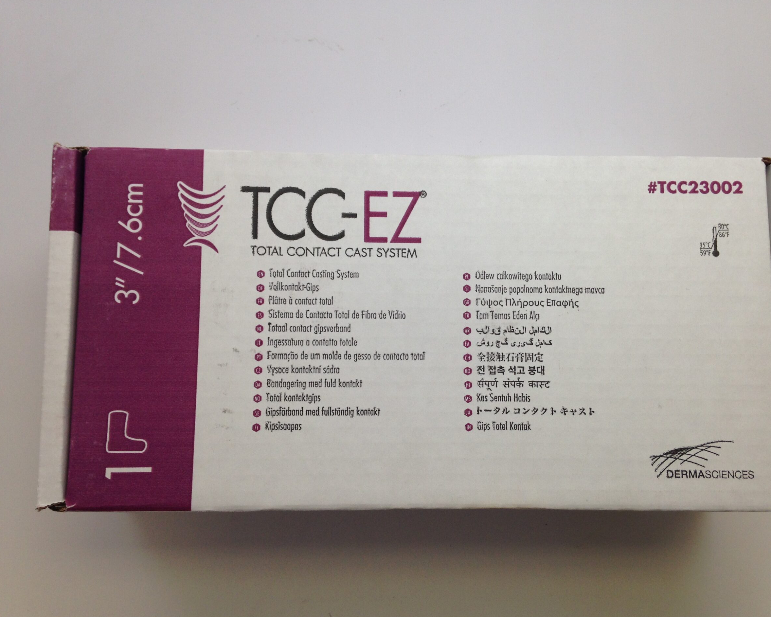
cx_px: 418
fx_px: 799
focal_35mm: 35
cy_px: 312
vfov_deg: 42.2
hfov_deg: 51.5
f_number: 2.4
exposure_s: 1/60
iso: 50
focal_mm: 4.12
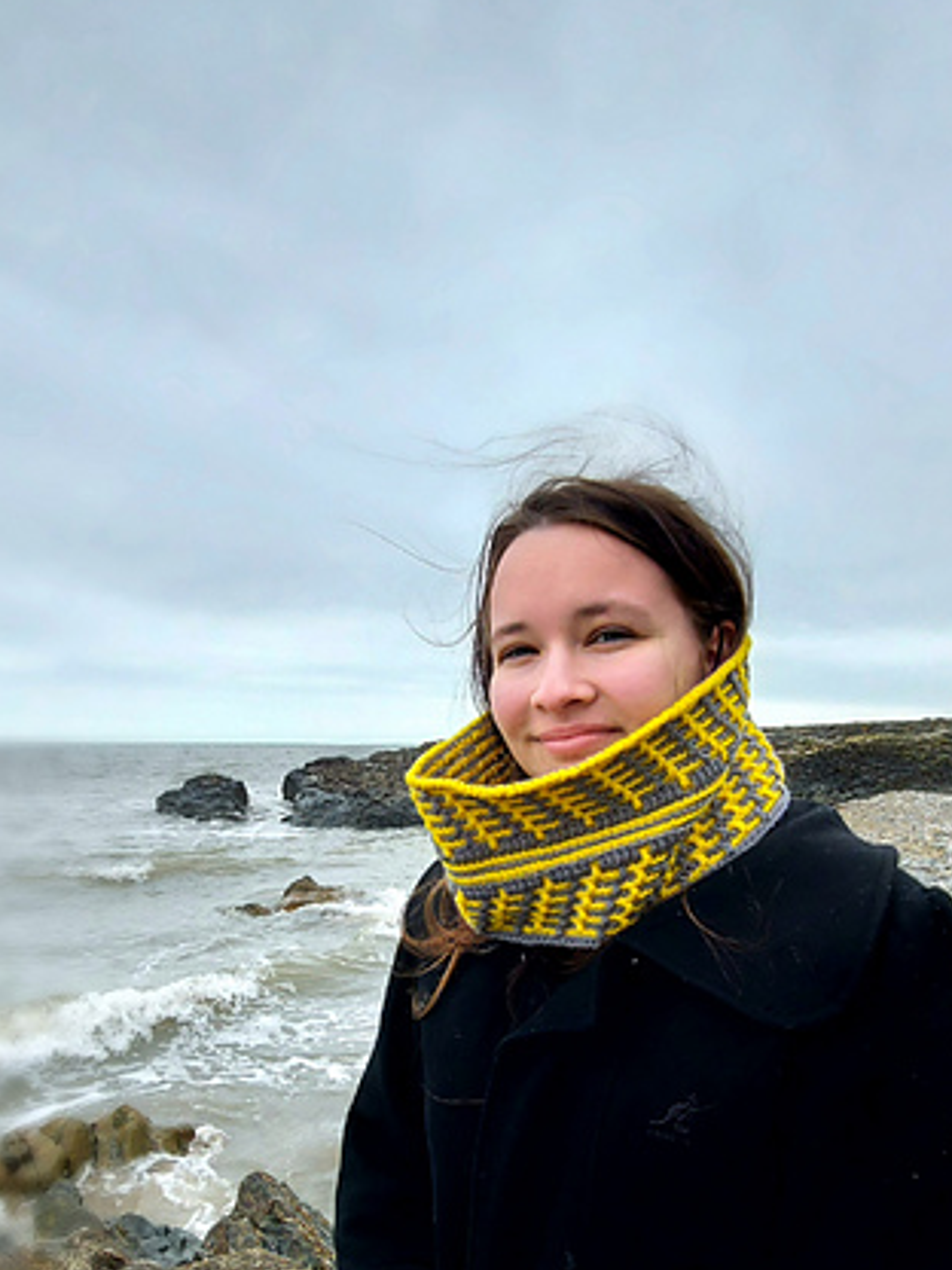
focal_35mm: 20
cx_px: 503
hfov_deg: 65.9
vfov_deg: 79.9
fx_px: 733
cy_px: 812
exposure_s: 1/500
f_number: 2.2
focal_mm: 1.74
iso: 50
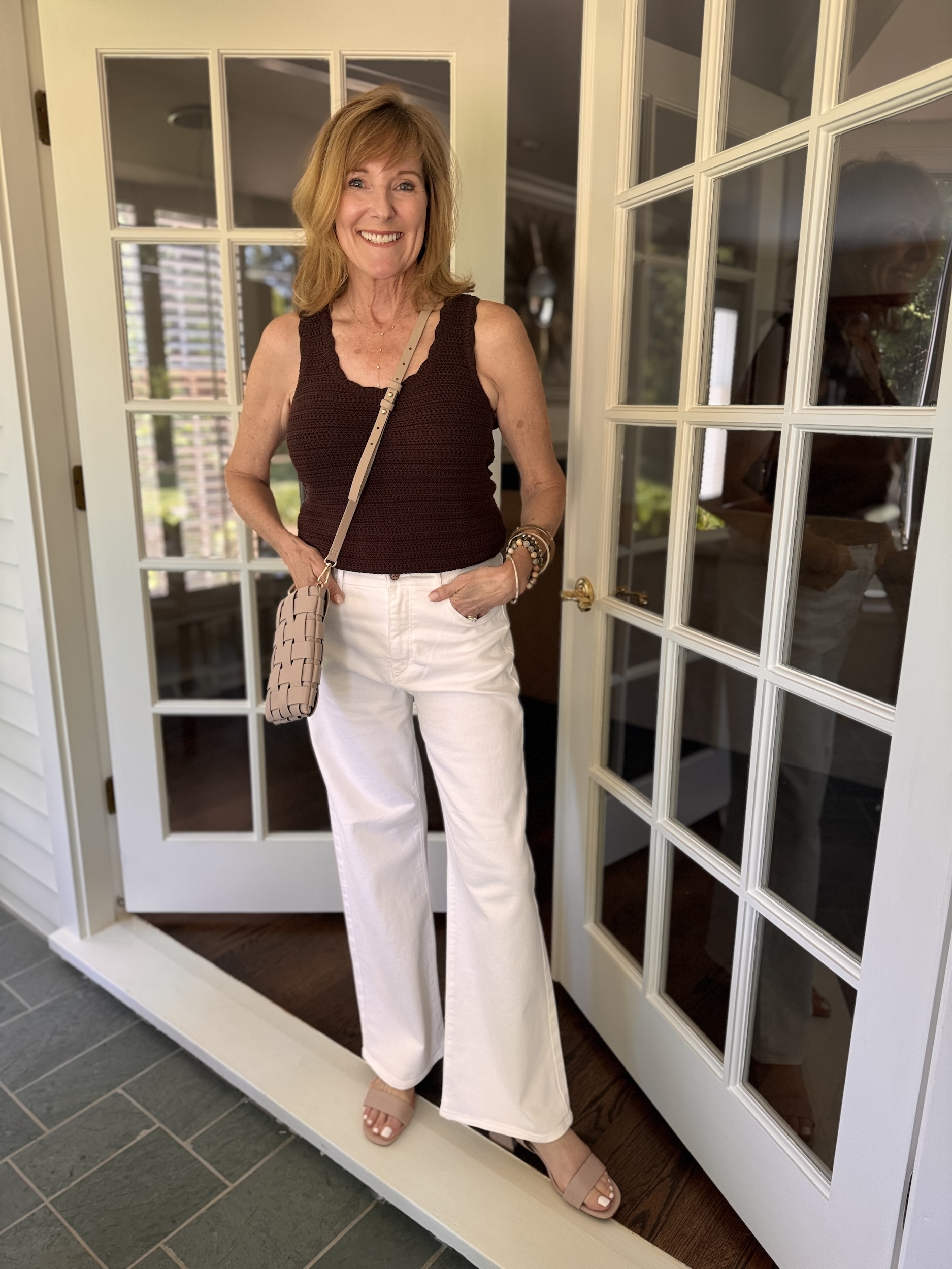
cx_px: 476
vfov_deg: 71.6
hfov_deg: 56.8
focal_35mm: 24
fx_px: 880
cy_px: 634
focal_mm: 6.76
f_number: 1.78
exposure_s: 1/116
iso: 200
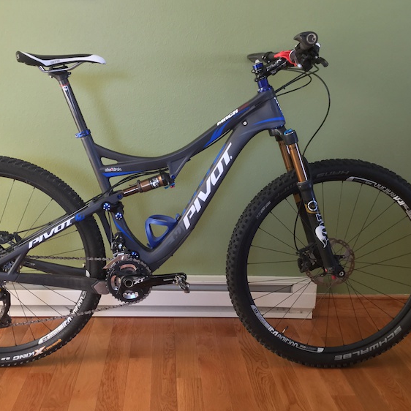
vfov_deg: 42.8
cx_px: 179
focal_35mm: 39
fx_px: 524
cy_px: 206
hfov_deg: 42.8
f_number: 2.4
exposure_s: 1/30
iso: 100
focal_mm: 3.3
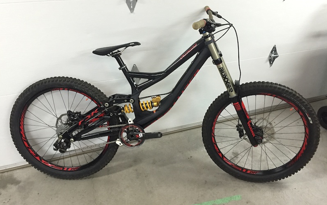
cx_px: 164
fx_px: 276
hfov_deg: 61.2
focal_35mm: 31
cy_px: 87
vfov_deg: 40.5
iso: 200
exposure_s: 1/30
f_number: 2.2
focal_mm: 4.15
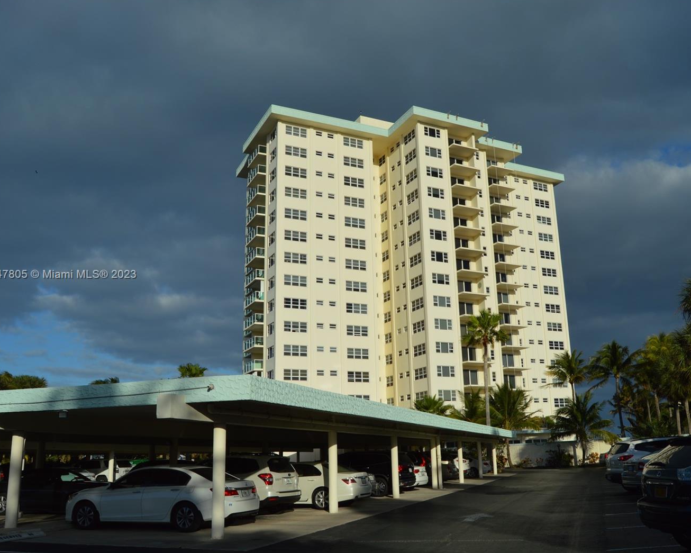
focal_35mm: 31
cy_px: 275
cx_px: 390
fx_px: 634
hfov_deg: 57.0
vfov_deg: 47.1
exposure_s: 1/400
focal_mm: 18
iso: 100
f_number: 10
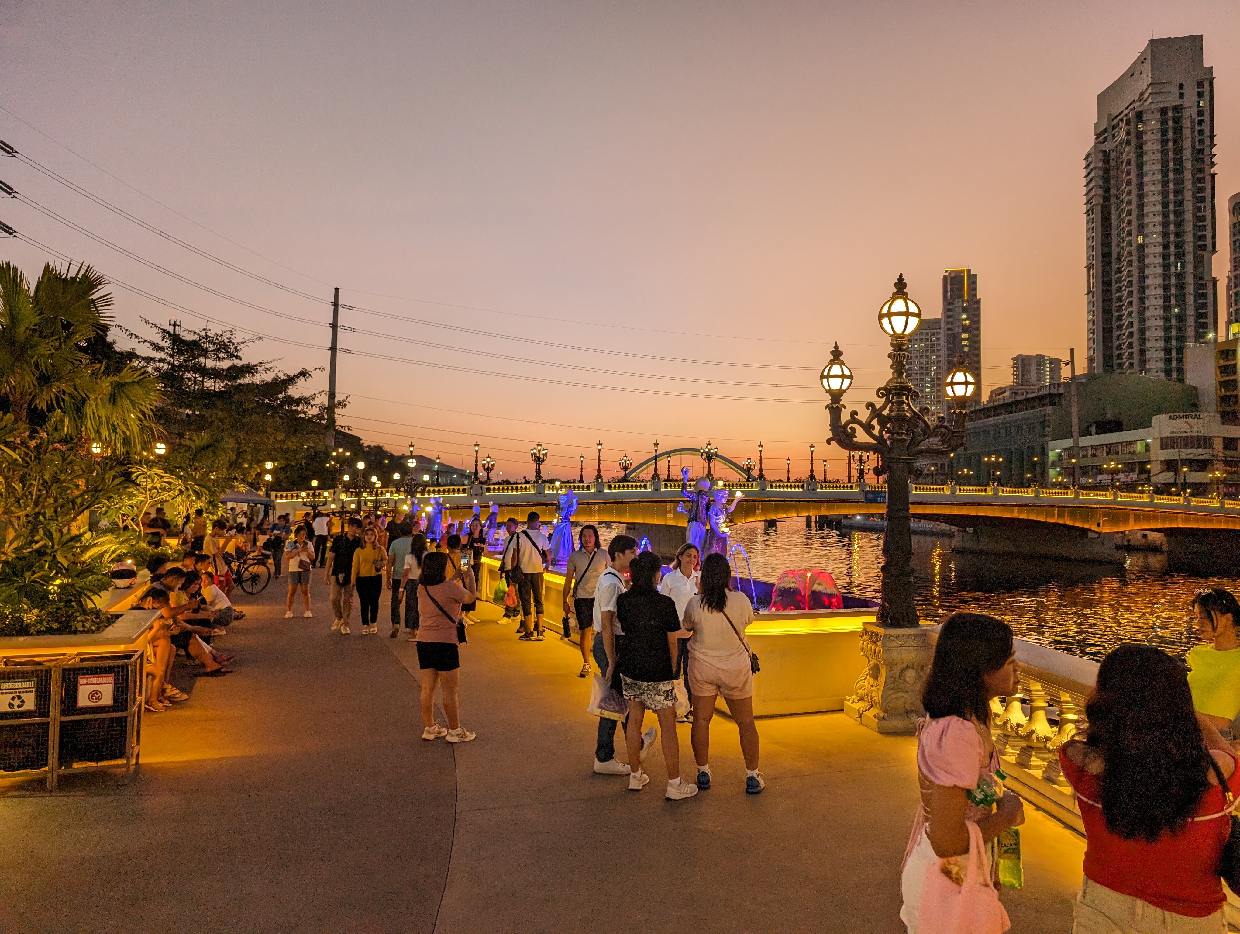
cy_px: 467
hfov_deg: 71.5
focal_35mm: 24
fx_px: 861
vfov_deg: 56.9
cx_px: 620
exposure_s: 1/60
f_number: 1.68
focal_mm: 6.9
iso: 120
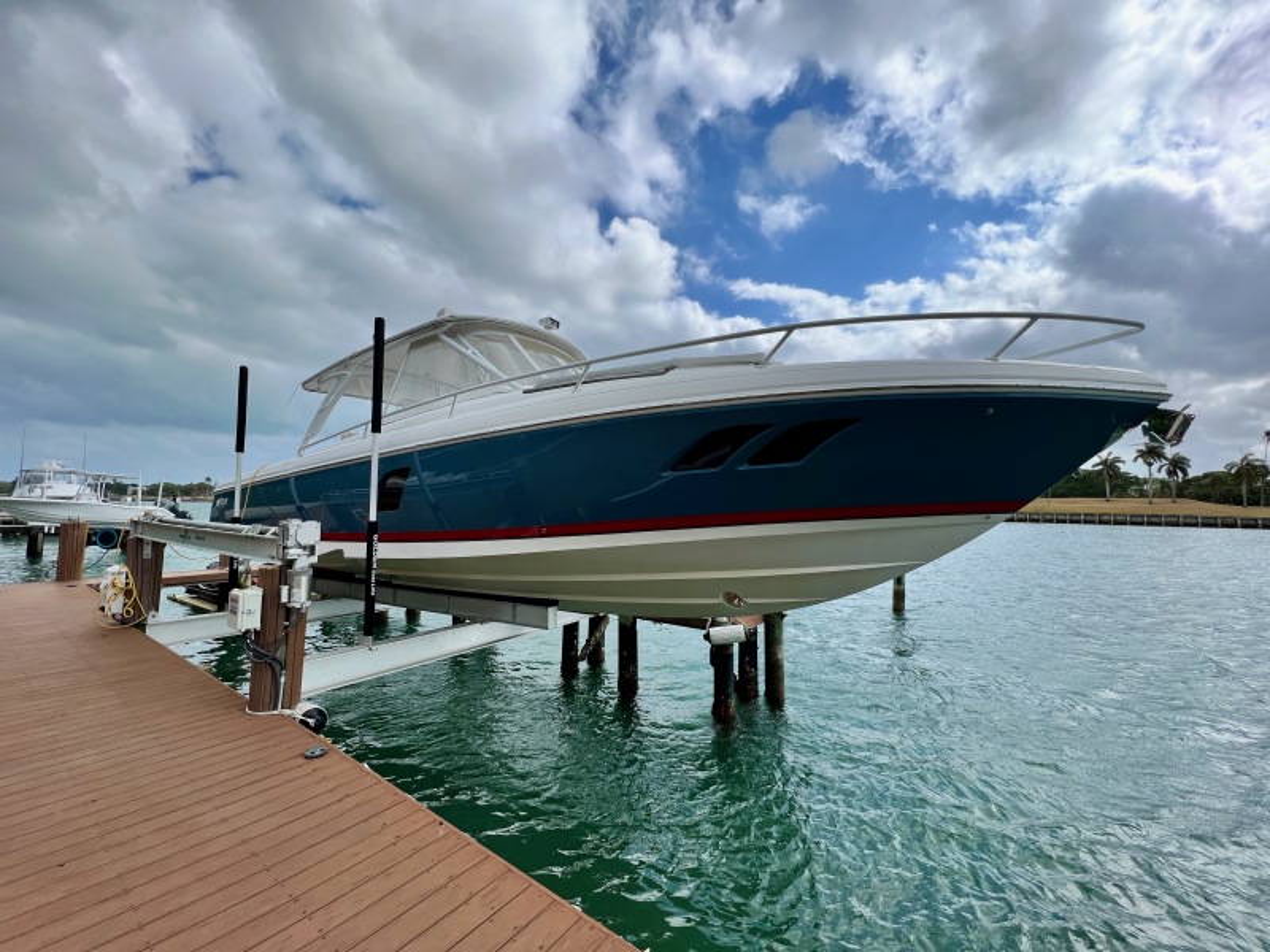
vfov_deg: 89.9
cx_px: 635
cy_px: 476
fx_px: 477
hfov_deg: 106.2
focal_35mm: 13
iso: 32
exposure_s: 1/1508
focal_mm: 1.57
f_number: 1.8
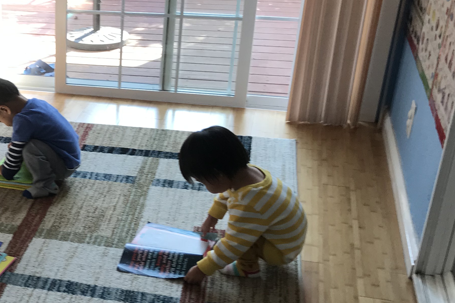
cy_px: 216
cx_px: -21
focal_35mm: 65
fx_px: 821
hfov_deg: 28.6
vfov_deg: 20.8
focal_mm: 3.99
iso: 25
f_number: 1.8
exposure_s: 1/60
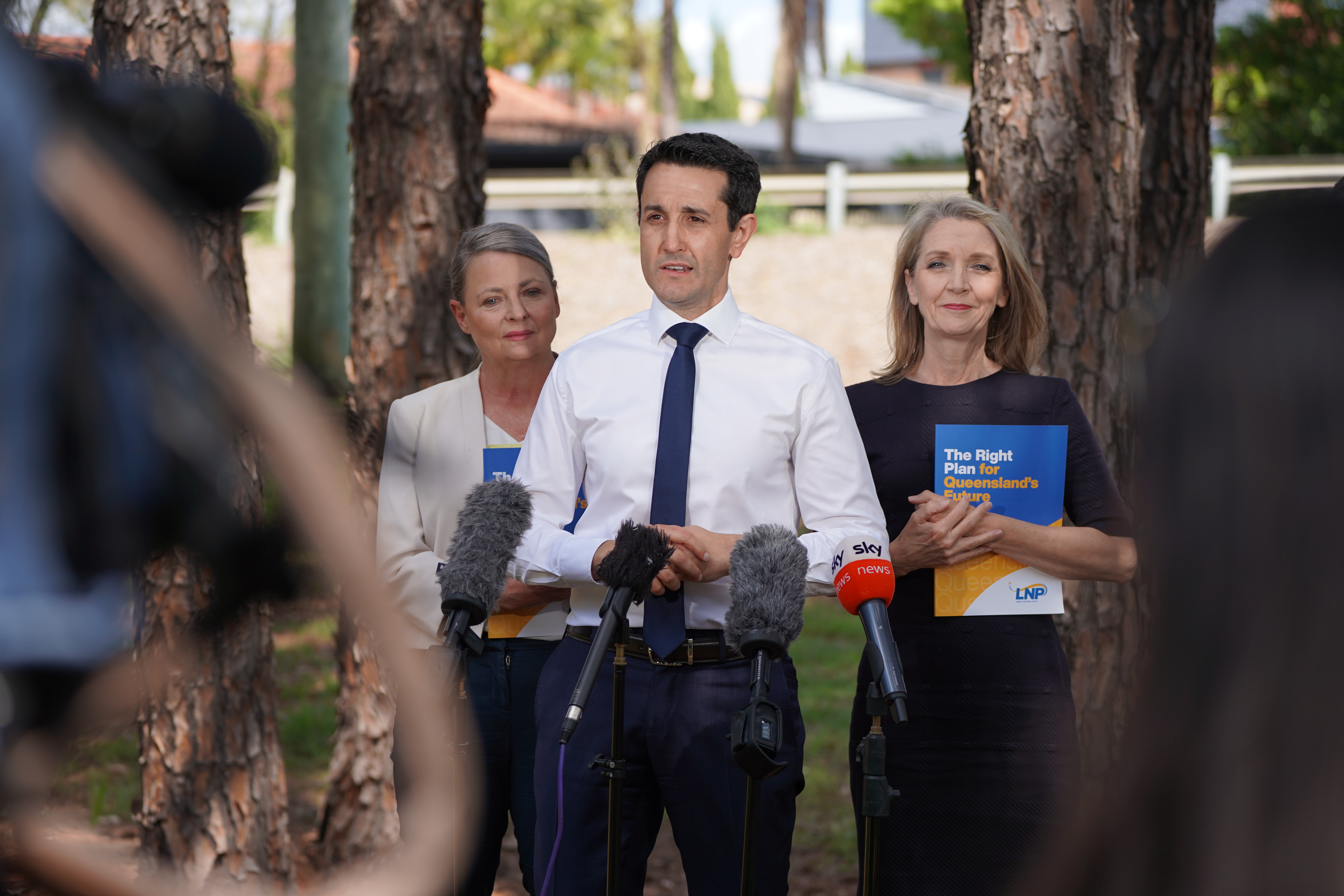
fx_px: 4517
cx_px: 672
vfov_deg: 11.3
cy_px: 448
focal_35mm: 121
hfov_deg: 16.9
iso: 100
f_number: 5
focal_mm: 121
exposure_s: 1/200
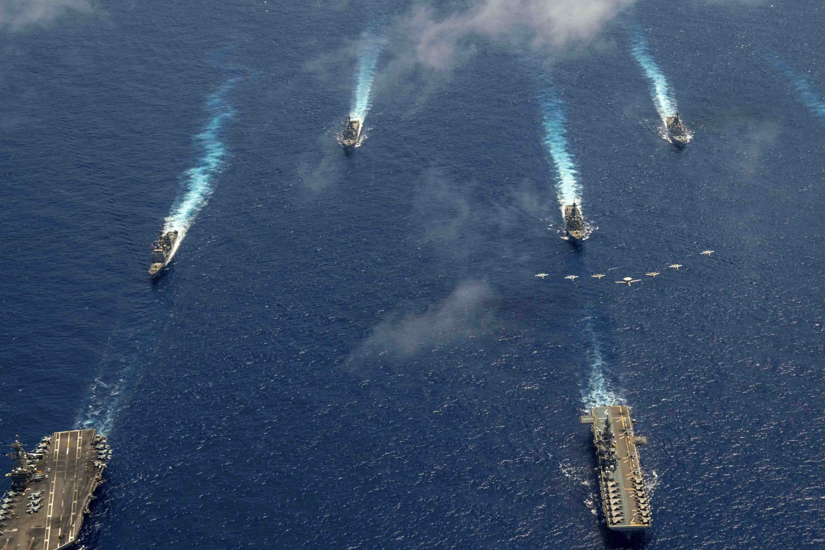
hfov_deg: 25.1
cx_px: 591
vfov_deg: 17.0
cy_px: 347
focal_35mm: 80
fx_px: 1833
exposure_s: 1/500
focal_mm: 46
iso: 100
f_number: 10
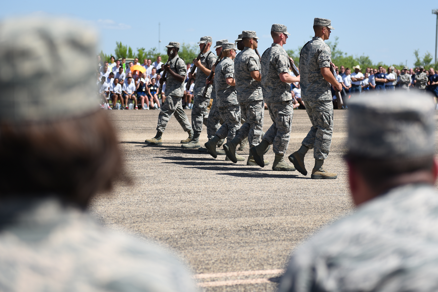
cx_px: 219
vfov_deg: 20.6
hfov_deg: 30.5
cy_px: 146
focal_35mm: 66
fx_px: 803
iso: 80
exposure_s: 1/1250
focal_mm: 66
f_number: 2.8
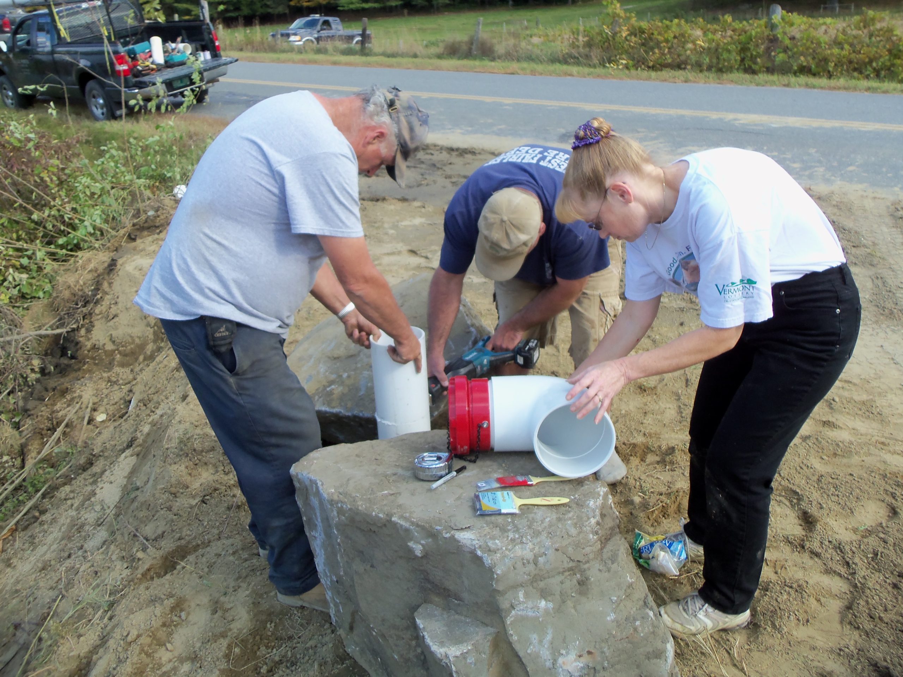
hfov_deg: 61.7
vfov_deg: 48.2
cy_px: 338
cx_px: 452
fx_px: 756
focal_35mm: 29
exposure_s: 1/250
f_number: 3.4
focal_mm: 5.2
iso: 80
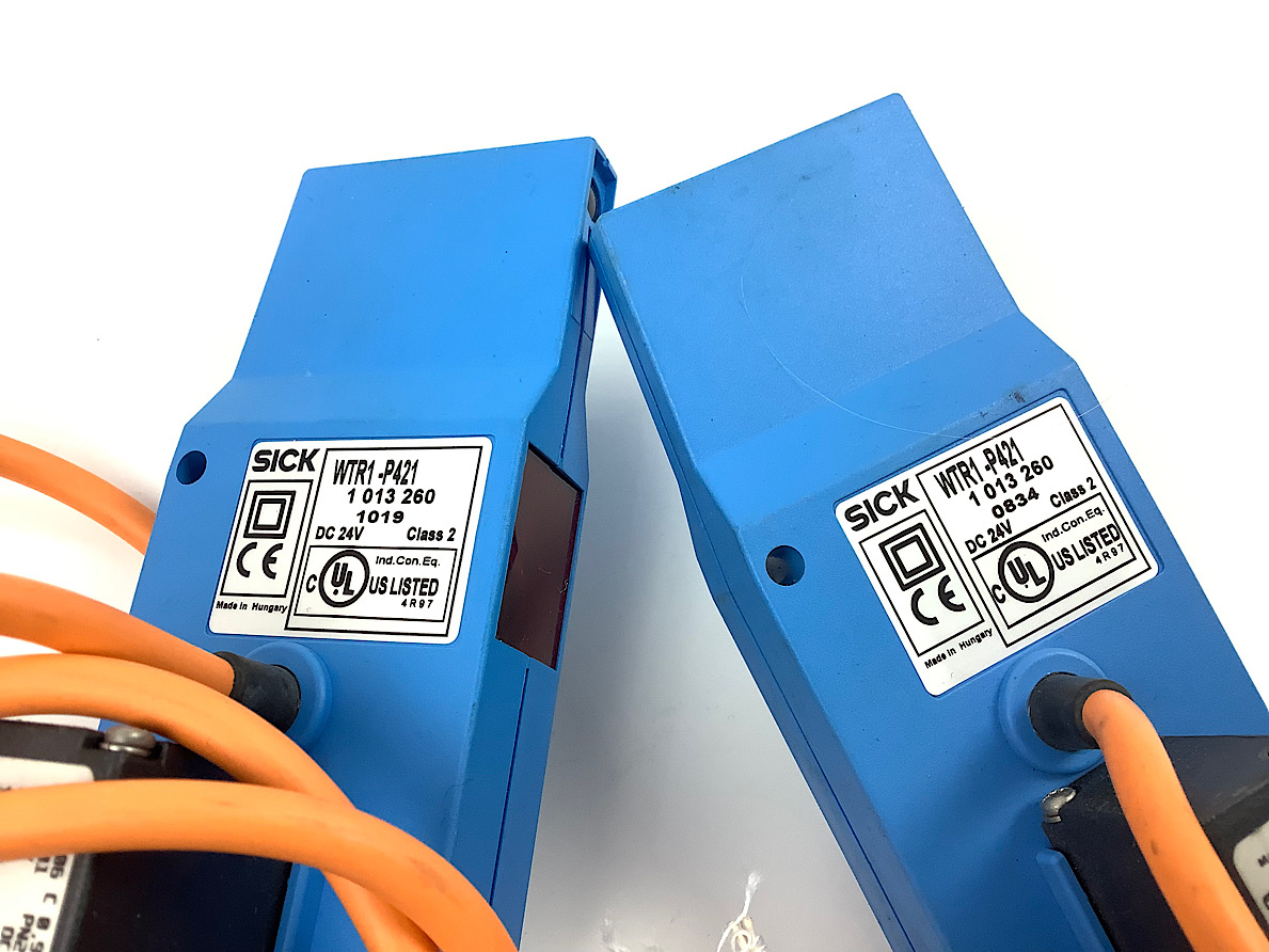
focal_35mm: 31
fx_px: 1137
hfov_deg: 58.3
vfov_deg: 45.4
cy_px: 476
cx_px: 634
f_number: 2.4
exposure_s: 1/50
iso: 80
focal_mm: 3.3
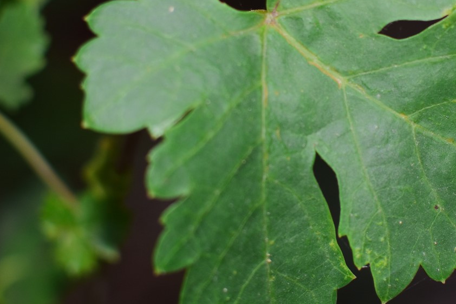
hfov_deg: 20.1
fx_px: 1279
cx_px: 335
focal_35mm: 101
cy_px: 98
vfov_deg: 13.5
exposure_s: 1/60
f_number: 2.2
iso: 160
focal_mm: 35
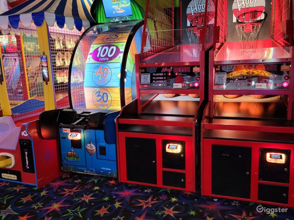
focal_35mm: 24
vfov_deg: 56.8
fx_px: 204
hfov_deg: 71.6
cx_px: 147
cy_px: 110
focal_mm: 6.7
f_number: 1.8
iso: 640
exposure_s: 1/40
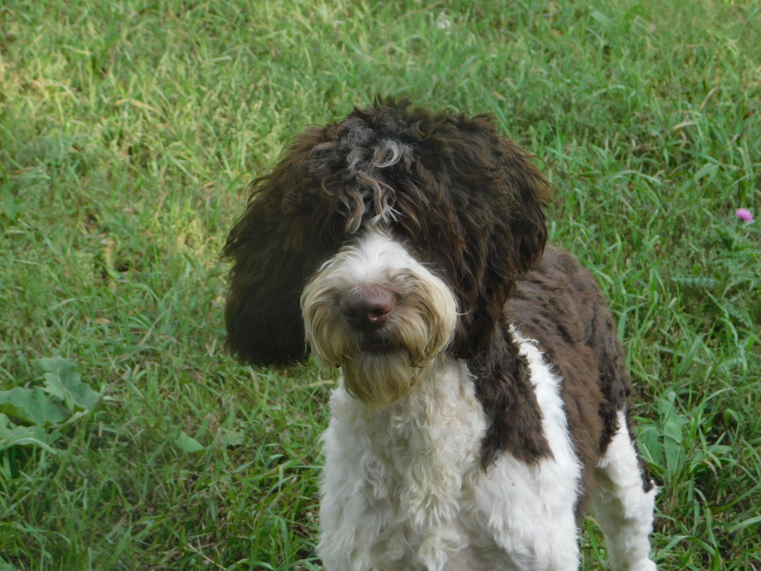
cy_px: 284
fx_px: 2551
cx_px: 383
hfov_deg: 17.0
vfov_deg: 12.8
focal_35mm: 116
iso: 250
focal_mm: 20.3
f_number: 4.8
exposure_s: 1/250
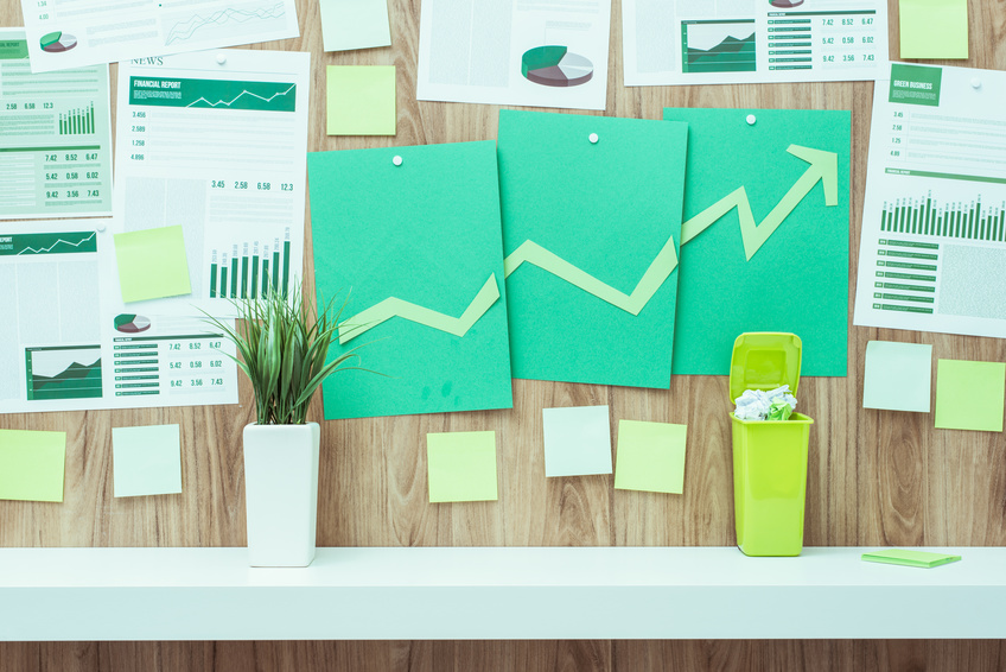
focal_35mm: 50
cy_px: 336
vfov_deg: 27.0
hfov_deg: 39.6
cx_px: 503
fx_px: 1398
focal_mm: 50
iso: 100
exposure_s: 1/125
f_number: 9
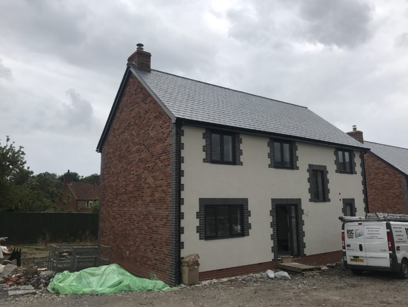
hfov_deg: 63.4
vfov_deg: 49.8
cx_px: 204
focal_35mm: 28
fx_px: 330
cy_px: 154
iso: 20
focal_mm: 3.99
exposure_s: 1/2591
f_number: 1.8
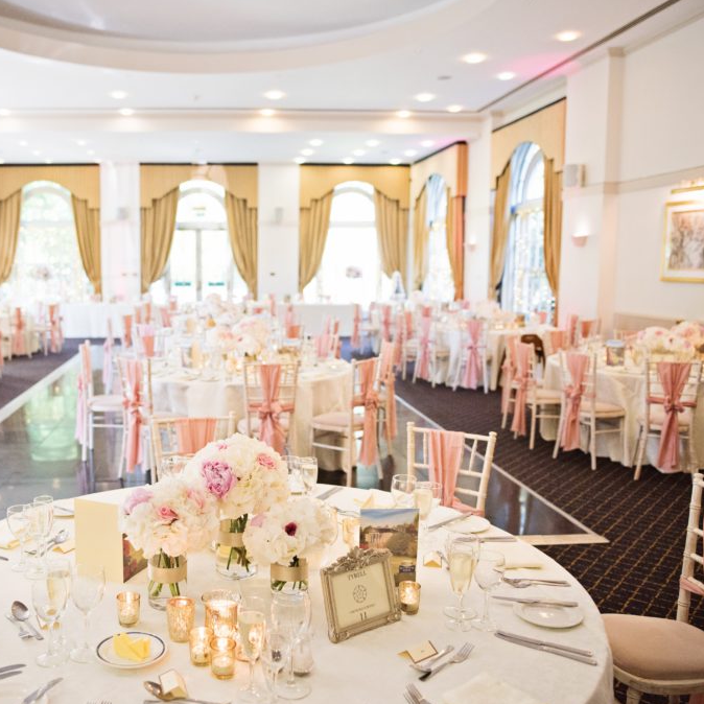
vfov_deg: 52.5
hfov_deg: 51.6
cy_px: 354
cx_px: 237
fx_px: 713
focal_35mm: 31
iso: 1600
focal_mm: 24
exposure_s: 1/640
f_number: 2
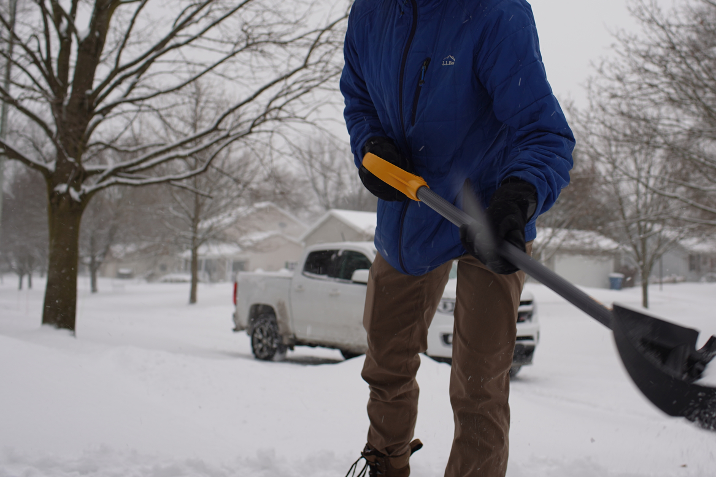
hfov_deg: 40.9
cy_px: 168
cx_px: 442
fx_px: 954
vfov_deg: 27.9
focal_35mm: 48
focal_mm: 35
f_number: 4.5
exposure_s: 1/250
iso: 100
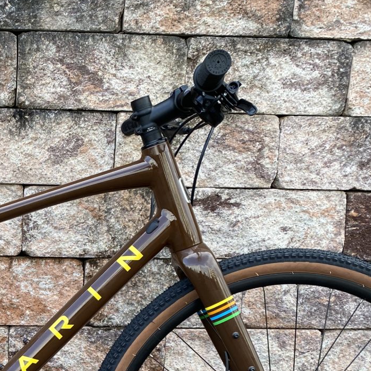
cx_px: -20
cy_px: 367
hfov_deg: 24.3
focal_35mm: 67
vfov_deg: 24.6
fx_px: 812
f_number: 1.8
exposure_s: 1/288
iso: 32
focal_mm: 4.25
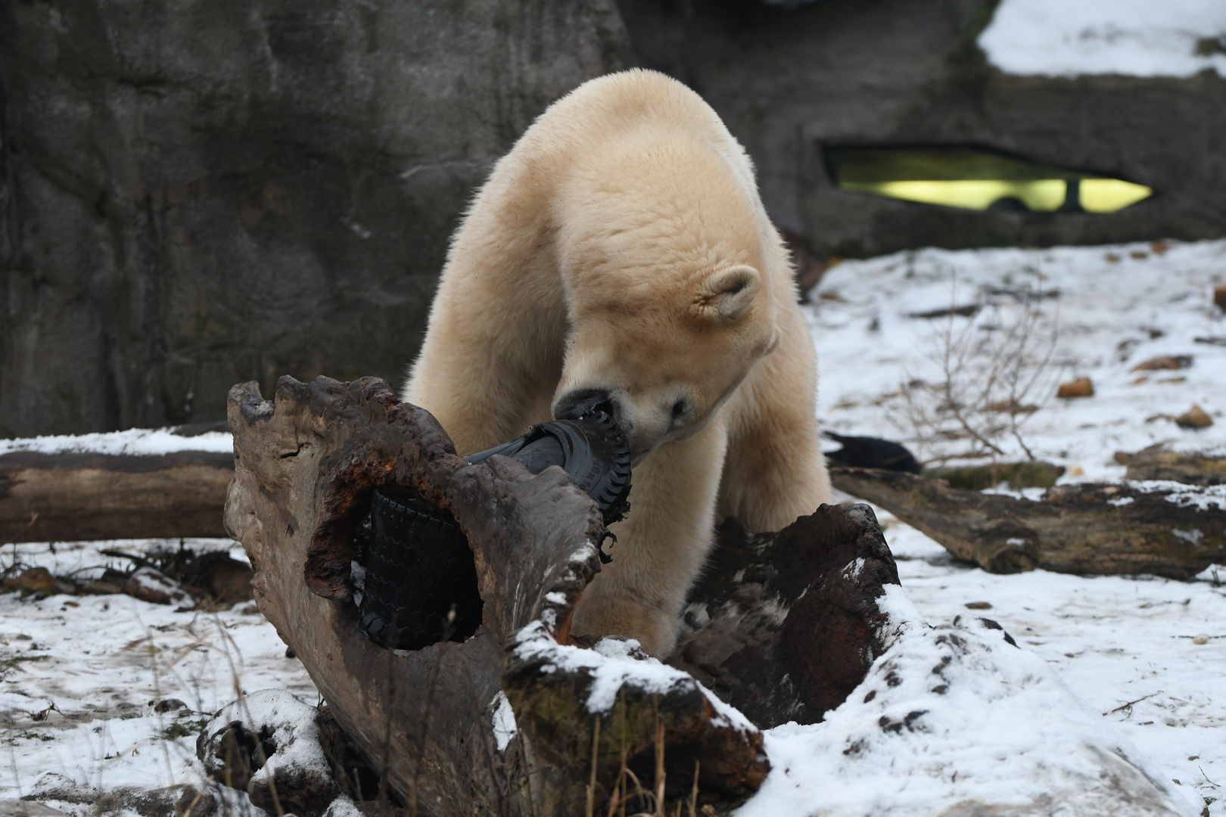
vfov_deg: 10.6
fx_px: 4393
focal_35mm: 129
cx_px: 613
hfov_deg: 15.9
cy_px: 408
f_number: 2.8
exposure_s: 1/125
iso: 800
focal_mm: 86
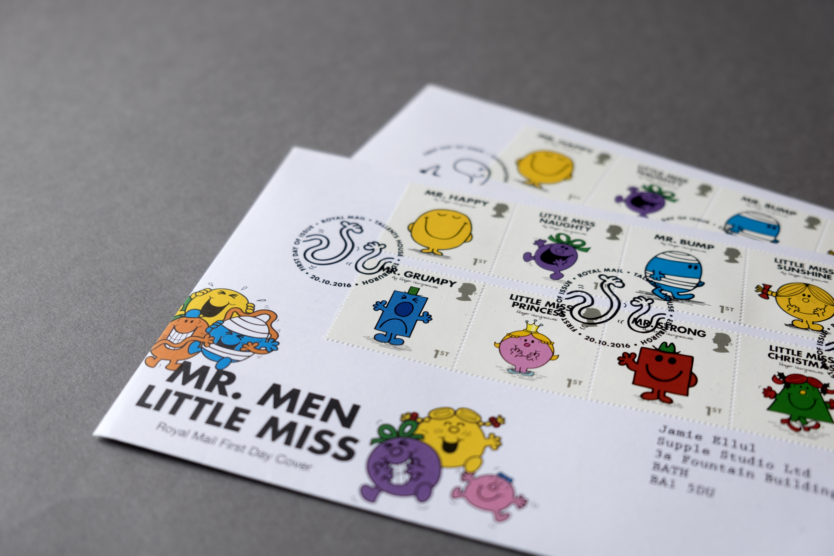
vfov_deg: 31.9
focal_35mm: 42
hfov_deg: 46.4
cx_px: 417
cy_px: 278
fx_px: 973
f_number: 3.2
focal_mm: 27.7
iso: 200
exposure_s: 1/80
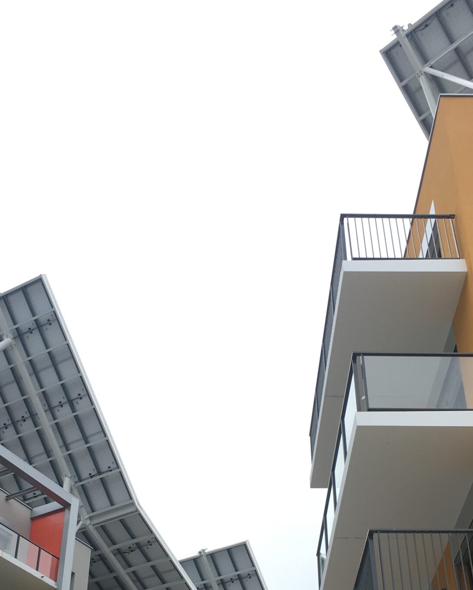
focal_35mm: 54
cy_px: 452
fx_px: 945
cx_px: 249
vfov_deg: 33.9
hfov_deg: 28.1
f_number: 2.2
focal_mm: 4.15
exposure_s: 1/394
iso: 25
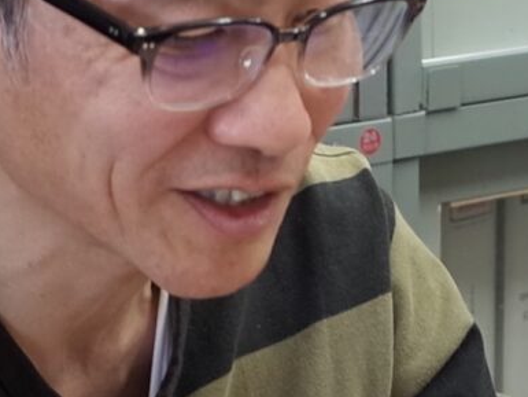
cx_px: 85
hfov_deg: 13.7
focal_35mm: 143
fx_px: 2182
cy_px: 299
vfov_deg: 10.4
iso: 200
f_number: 2.8
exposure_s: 1/40
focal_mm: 18.3
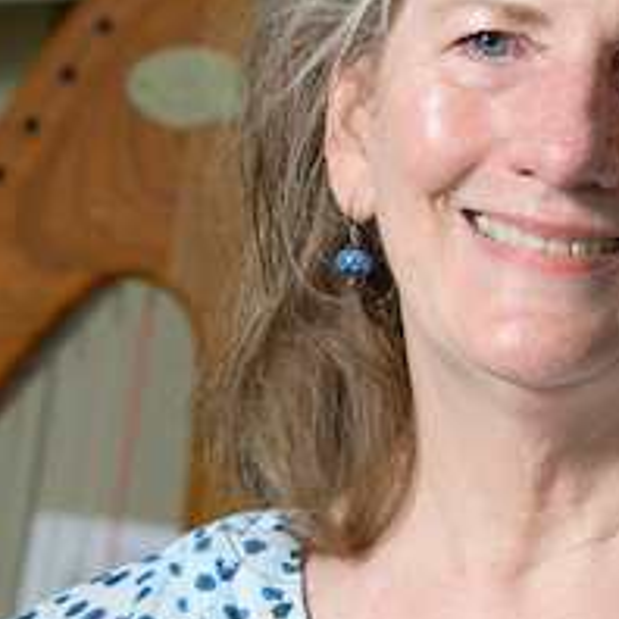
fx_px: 8841
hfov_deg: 4.0
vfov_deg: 4.0
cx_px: 16
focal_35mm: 437
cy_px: 685
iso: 250
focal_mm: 85
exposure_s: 1/125
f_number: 5.6
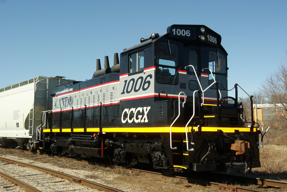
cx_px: 144
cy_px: 96
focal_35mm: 42
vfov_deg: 32.0
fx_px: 335
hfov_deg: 46.3
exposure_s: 1/160
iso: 100
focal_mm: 28
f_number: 11
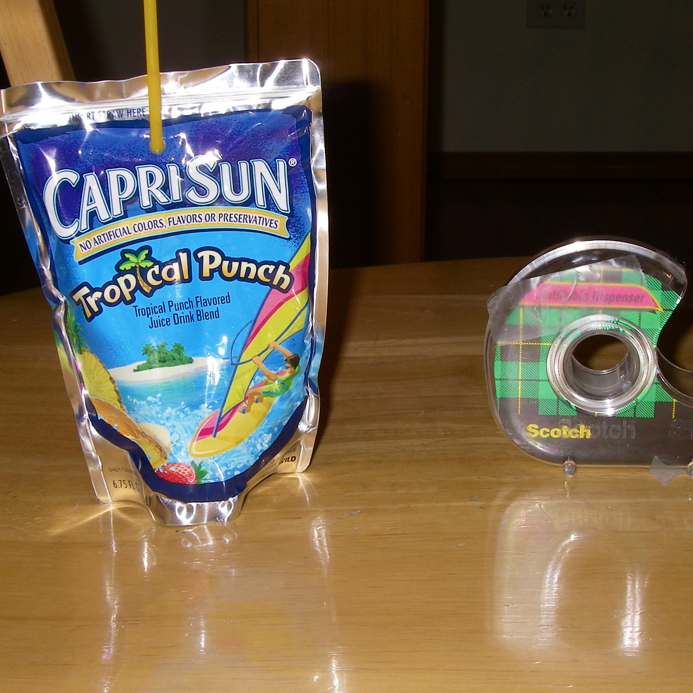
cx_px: 350
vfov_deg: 30.5
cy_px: 313
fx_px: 1268
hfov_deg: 30.6
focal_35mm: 56
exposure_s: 1/40
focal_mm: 6.3
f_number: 6.6
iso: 64
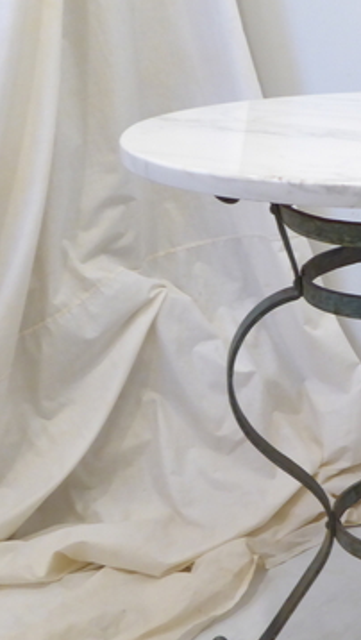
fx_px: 1053
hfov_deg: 18.9
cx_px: 361
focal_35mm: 62
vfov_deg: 33.7
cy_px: 395
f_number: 3.6
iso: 400
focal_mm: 5.8
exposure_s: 1/25
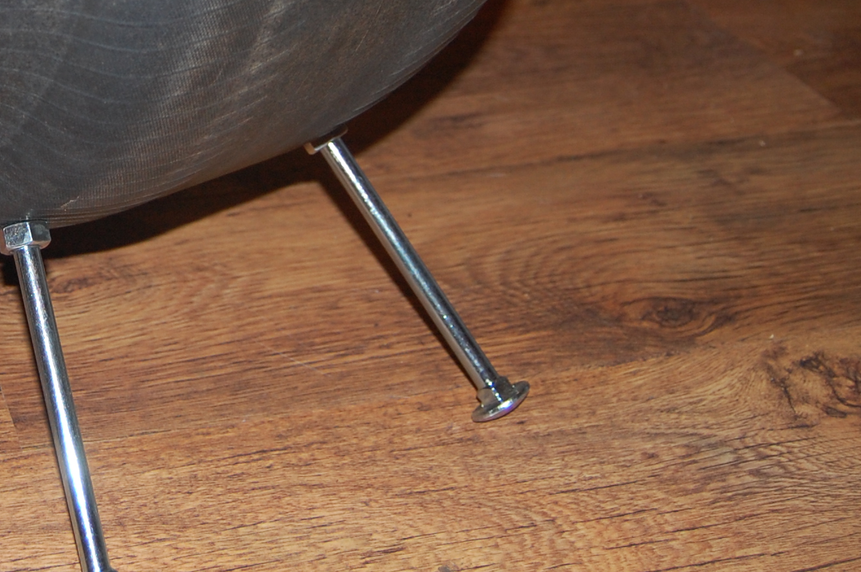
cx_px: 7
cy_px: 12
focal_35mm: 68
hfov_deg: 28.0
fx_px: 1625
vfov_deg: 19.4
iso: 400
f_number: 3.8
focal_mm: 20
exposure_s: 1/60
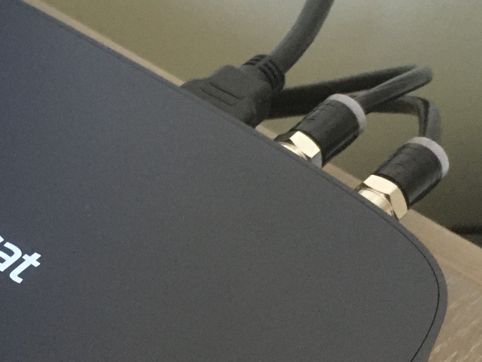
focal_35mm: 81
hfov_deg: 23.5
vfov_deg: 18.1
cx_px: 52
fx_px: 1128
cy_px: 258
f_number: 2.2
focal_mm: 4.15
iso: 400
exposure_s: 1/17
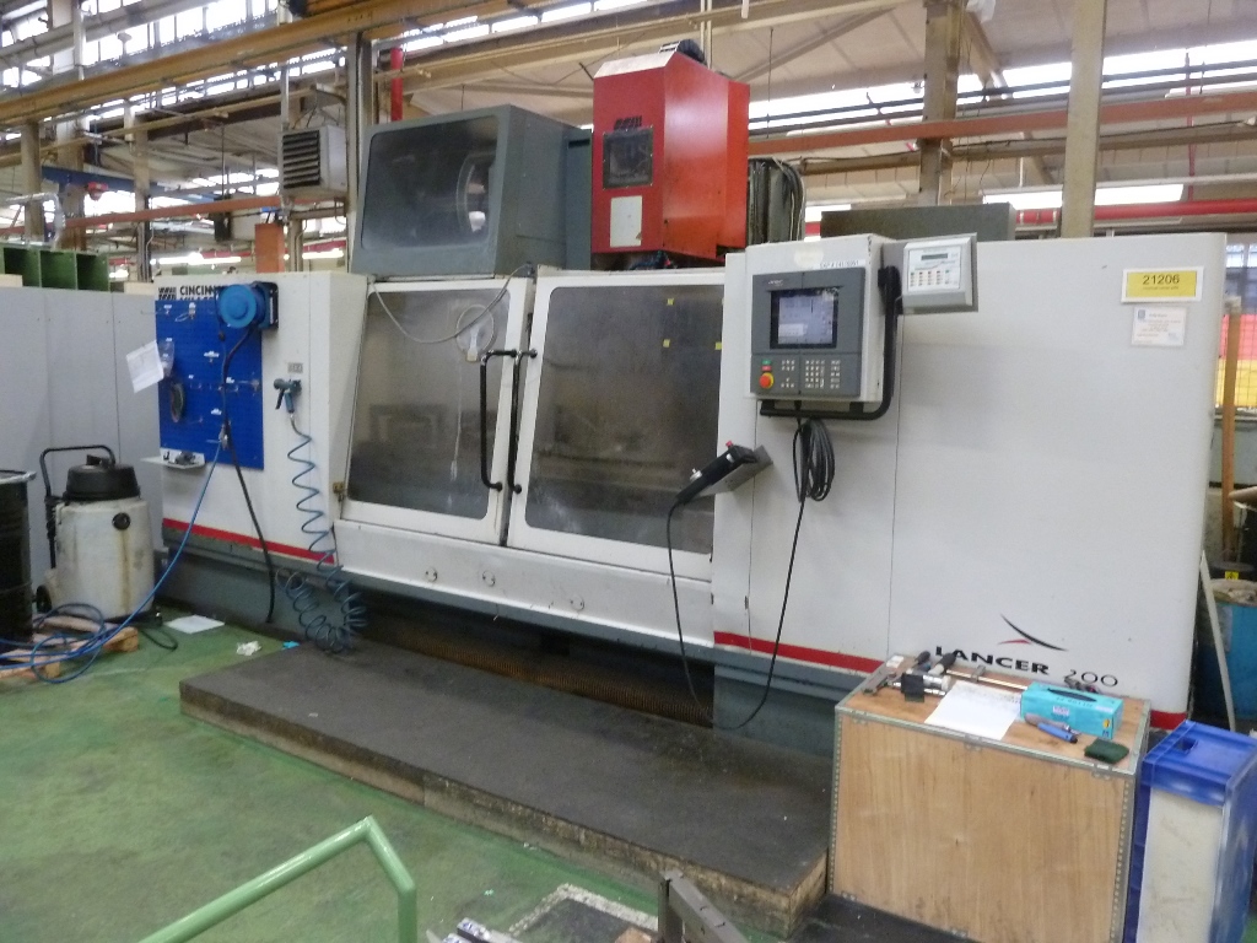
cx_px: 628
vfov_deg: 54.9
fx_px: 908
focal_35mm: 25
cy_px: 472
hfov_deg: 69.4
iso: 400
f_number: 3.3
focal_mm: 4.1
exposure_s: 1/20
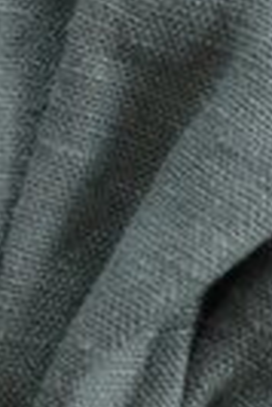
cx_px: 281
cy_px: 181
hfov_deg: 6.8
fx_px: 2283
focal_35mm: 202
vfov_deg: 10.2
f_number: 2.8
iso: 400
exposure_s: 1/30
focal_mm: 18.3
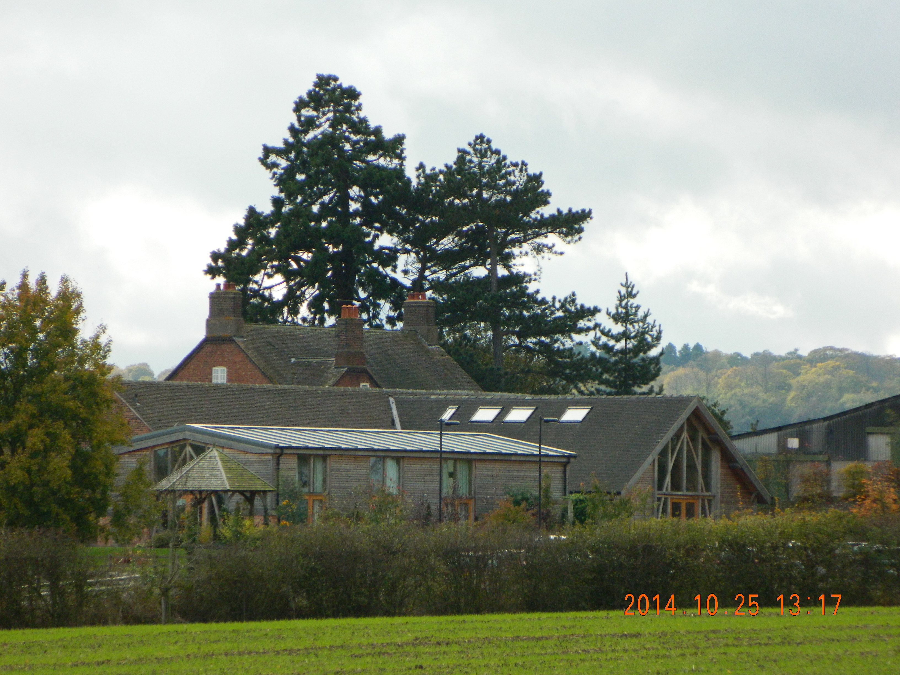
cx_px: 450
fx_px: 10270
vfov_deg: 3.8
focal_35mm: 395
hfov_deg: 5.0
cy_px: 338
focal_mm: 71.2
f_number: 5.7
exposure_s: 1/500
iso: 250
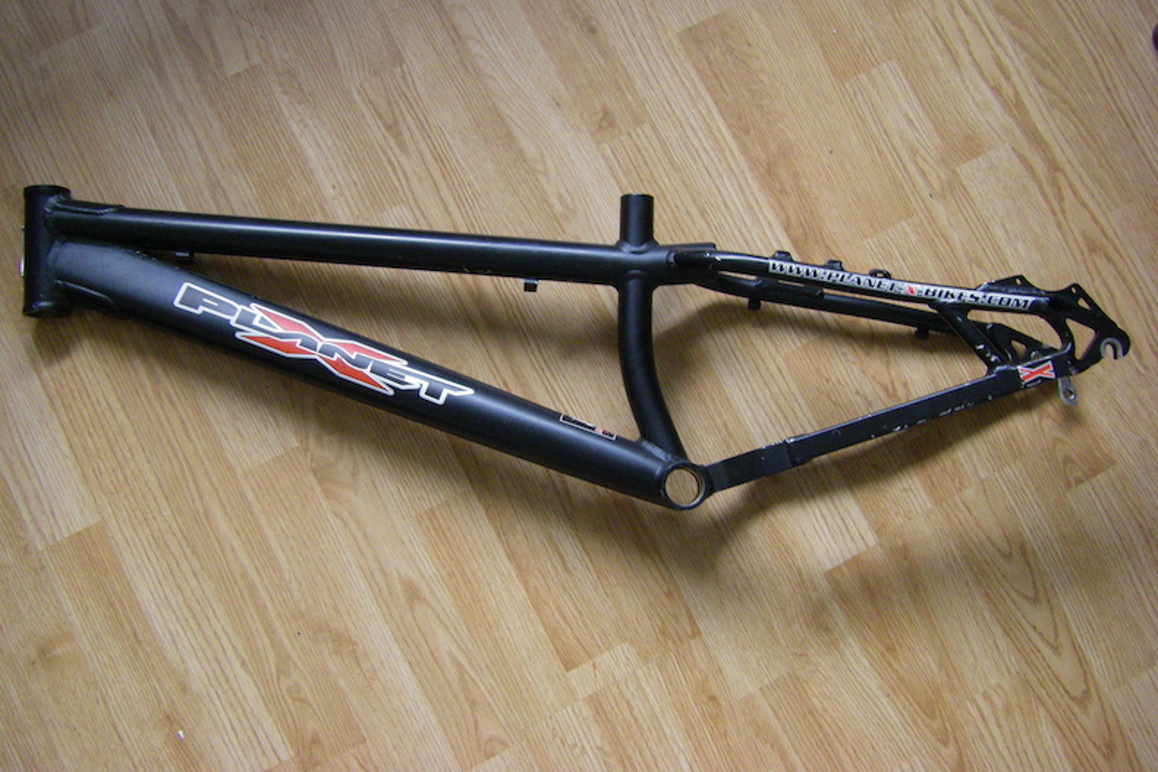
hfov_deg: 48.5
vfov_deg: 33.4
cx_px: 575
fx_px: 1287
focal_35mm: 40
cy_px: 366
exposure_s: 1/50
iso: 400
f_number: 3.5
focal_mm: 6.3
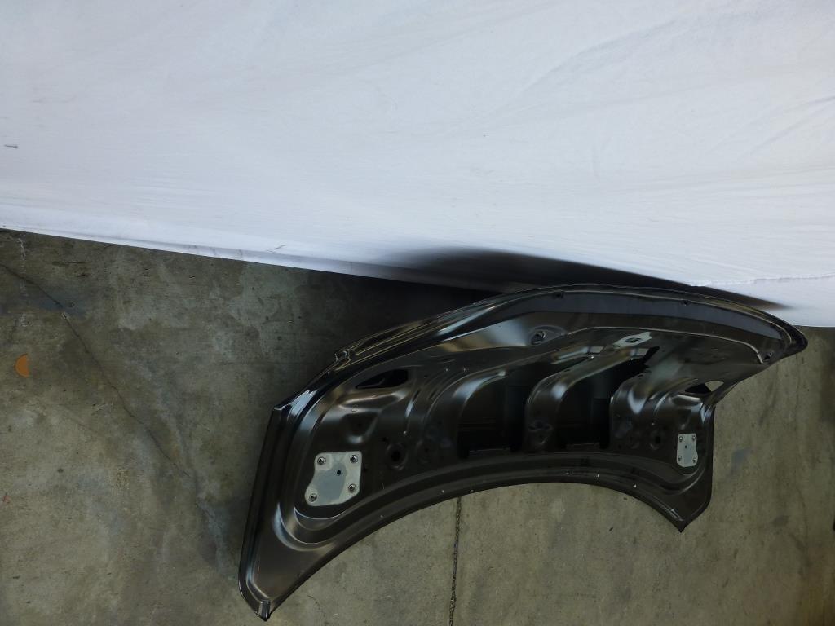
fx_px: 579
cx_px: 418
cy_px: 313
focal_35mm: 24
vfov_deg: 56.8
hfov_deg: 71.6
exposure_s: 1/250
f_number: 4
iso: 100
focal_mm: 4.3
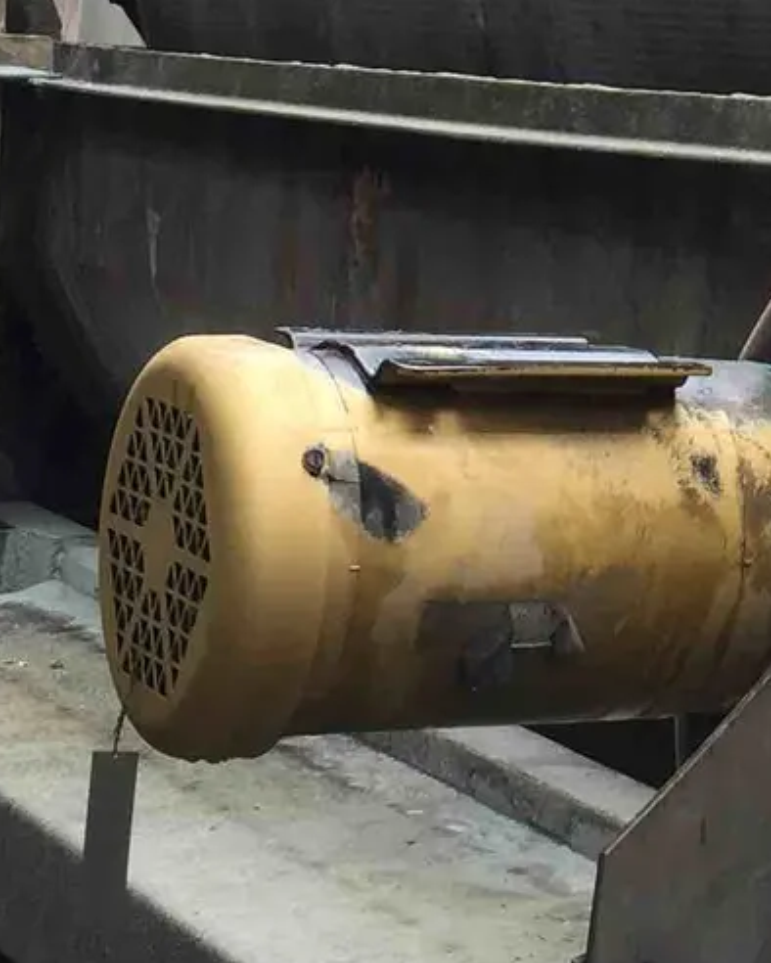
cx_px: 1104
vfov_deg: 16.3
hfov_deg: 12.8
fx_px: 3278
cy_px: -55
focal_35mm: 115
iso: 32
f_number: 2.2
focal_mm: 4.15
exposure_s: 1/120
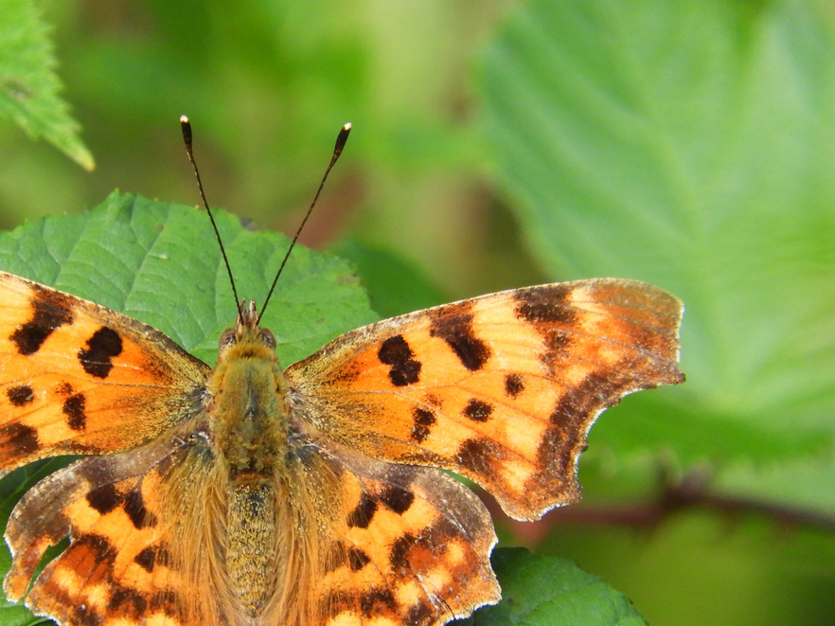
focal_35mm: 1960
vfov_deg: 0.8
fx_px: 47266
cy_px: 415
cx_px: 244
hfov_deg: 1.0
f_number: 6
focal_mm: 215
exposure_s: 1/100
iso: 400
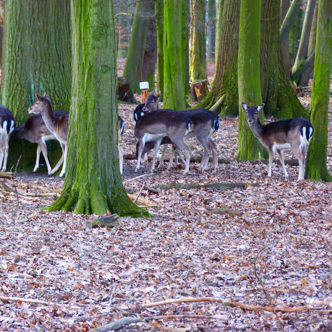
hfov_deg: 7.1
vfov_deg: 7.1
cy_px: 166
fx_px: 2680
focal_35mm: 247
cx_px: 130
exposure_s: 1/50
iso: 160
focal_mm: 37.1
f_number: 3.7
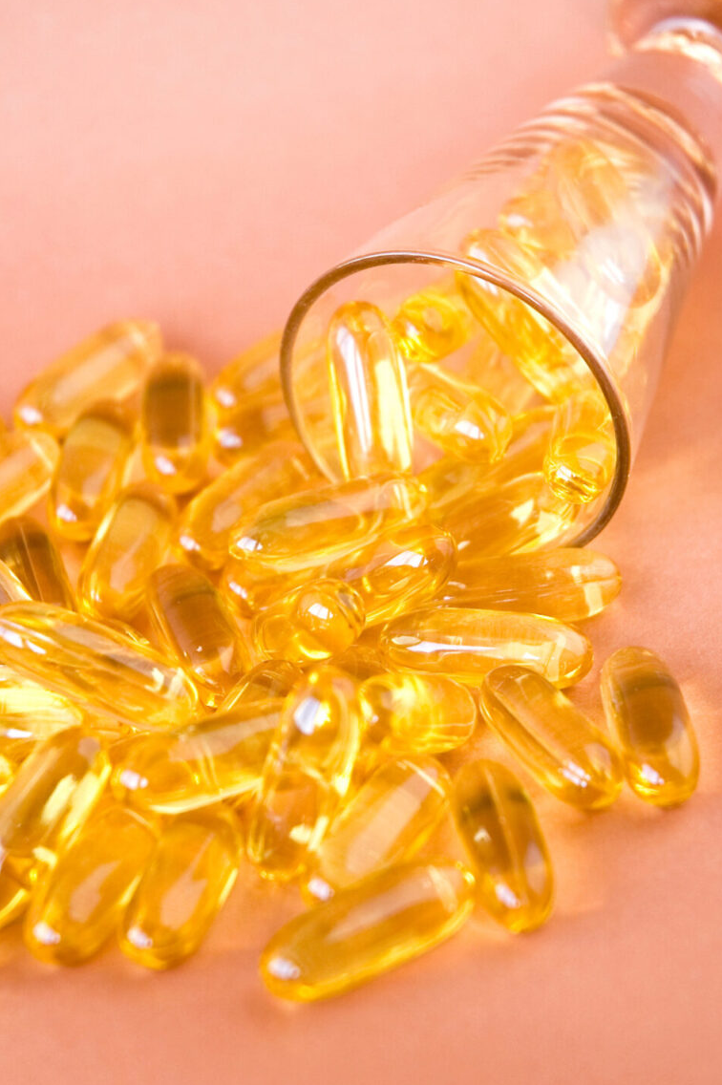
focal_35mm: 142
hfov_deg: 9.6
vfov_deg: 14.5
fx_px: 4277
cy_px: 522
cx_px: 357
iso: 200
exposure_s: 1/60
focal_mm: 70
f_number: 4.5
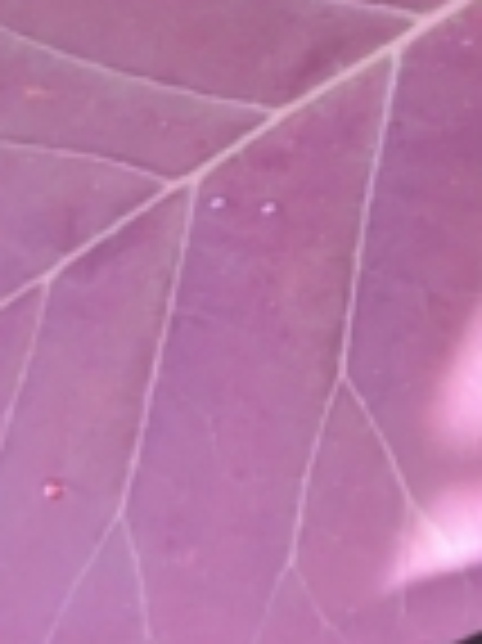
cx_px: 833
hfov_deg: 7.4
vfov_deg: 9.9
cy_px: -266
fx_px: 3607
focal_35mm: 194
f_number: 1.73
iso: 73
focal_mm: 4.38
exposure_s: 1/192
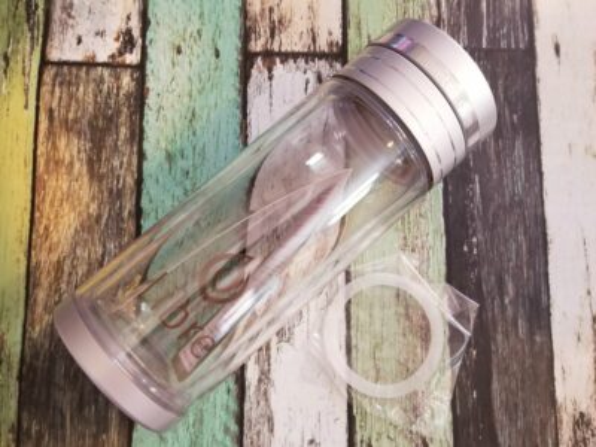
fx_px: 448
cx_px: 298
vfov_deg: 53.1
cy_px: 224
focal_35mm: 26
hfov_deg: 67.3
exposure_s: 1/20
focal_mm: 4.25
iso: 250
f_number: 1.7
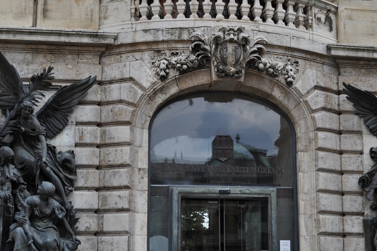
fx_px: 575
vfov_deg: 24.4
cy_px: 178
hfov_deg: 36.2
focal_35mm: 55
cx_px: 218
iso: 200
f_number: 7.1
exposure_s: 1/200
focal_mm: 24
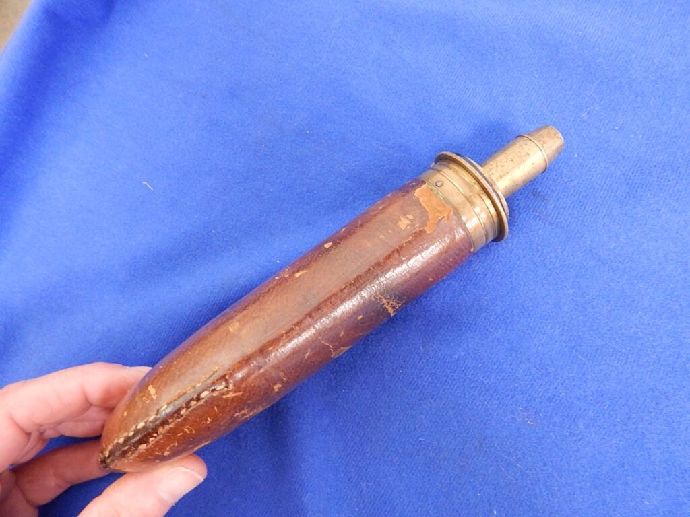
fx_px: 439
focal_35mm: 22
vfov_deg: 61.1
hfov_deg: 76.4
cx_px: 345
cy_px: 258
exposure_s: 1/8
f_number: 3
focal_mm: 4
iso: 500
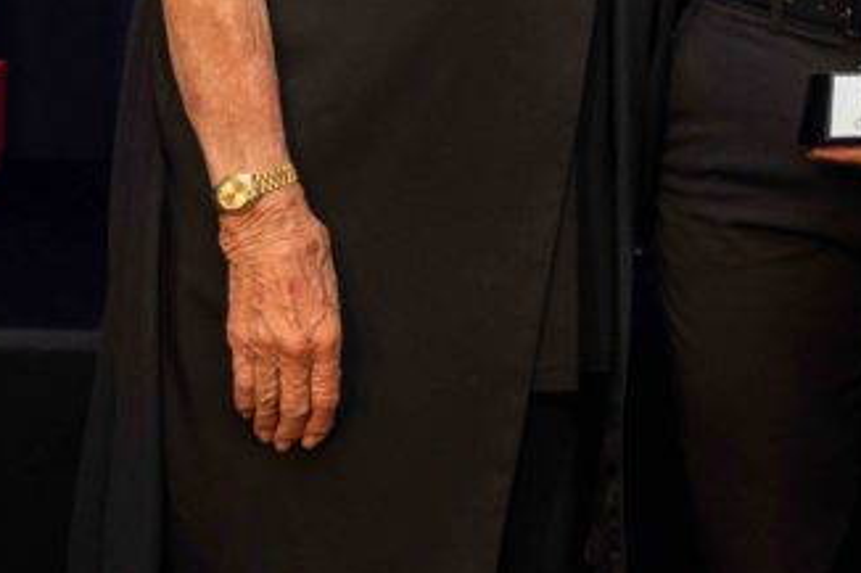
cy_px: -308
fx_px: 2629
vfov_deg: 11.8
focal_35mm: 110
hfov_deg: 18.4
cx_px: 684
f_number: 4
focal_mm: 35
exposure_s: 1/160
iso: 1000
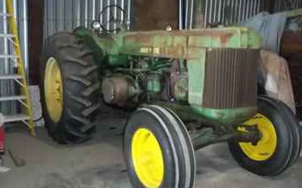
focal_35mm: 39
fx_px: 321
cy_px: 95
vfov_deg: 32.7
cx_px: 151
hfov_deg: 50.4
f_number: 3.1
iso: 400
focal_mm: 6.5
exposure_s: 1/30
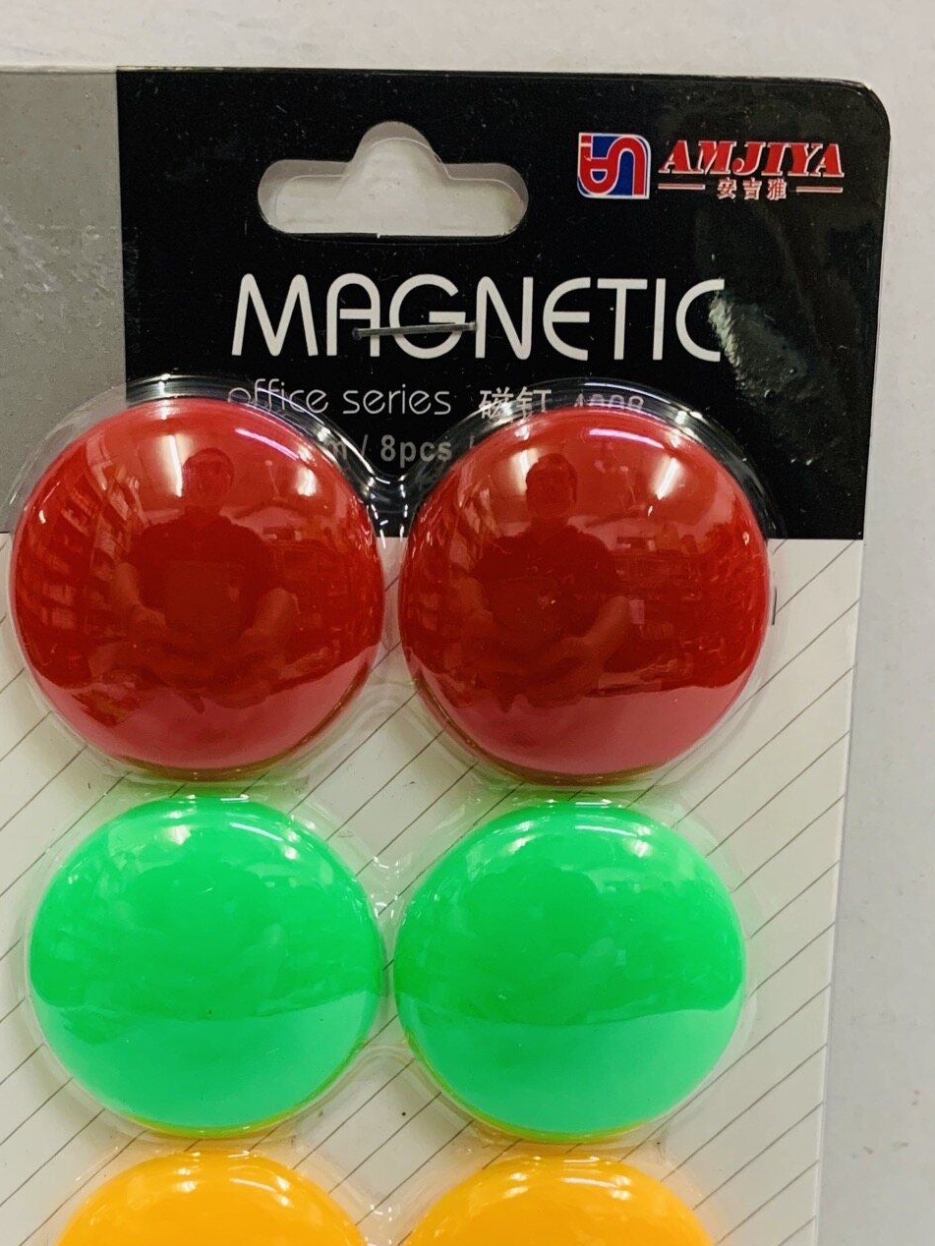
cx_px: 395
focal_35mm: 42
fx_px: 1513
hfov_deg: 34.3
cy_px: 941
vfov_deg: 43.3
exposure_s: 1/50
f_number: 1.8
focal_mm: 4.25
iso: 250
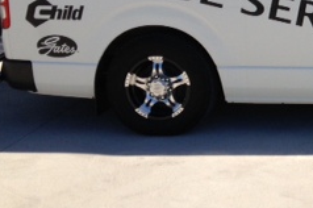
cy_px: 7
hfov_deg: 19.4
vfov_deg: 13.7
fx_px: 851
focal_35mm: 98
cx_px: 396
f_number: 2.4
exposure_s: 1/1381
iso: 50
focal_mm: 4.28
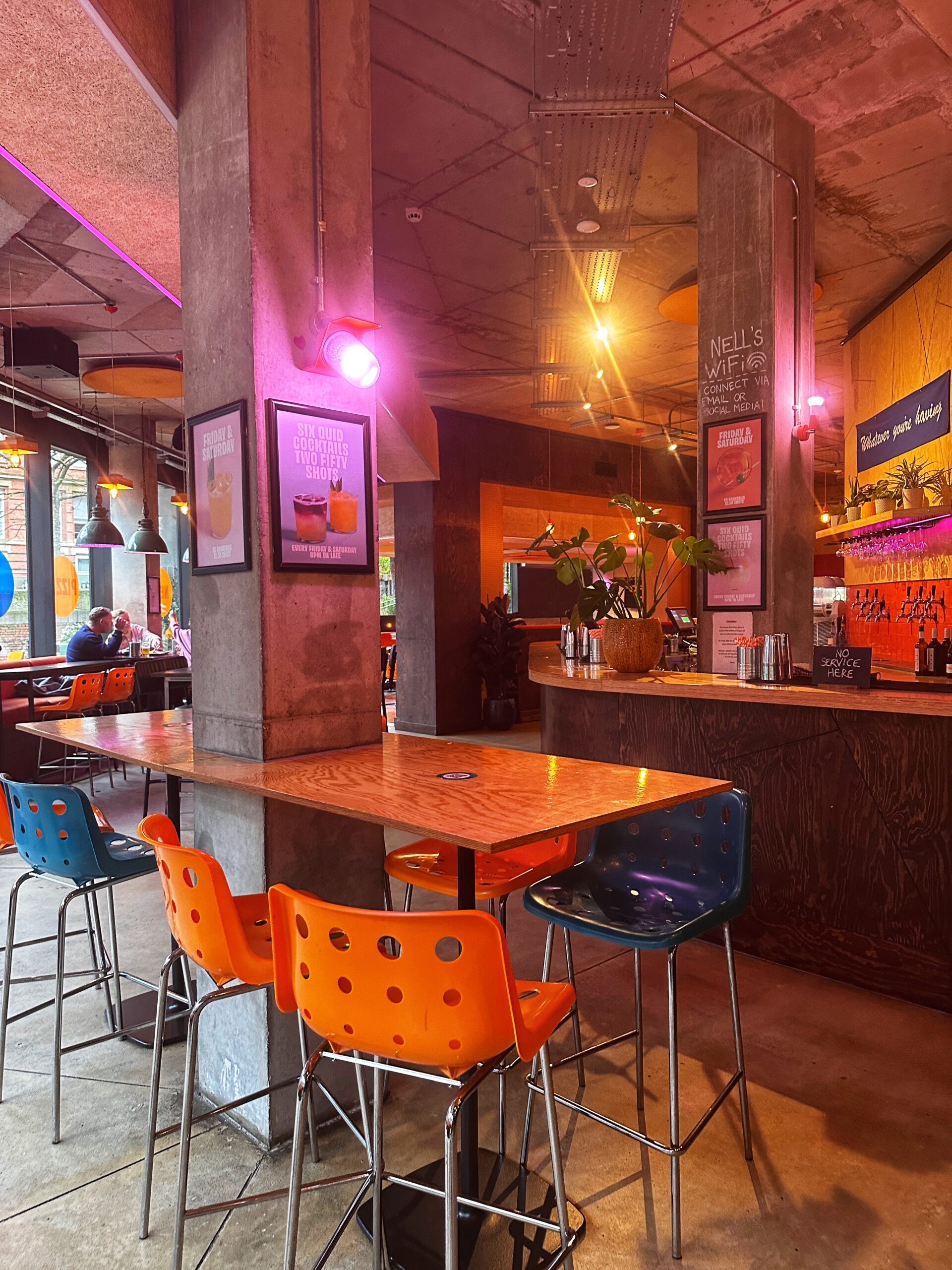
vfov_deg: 71.6
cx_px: 476
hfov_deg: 56.8
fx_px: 880
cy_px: 635
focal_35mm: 24
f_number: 1.78
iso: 400
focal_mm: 6.86
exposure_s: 1/59
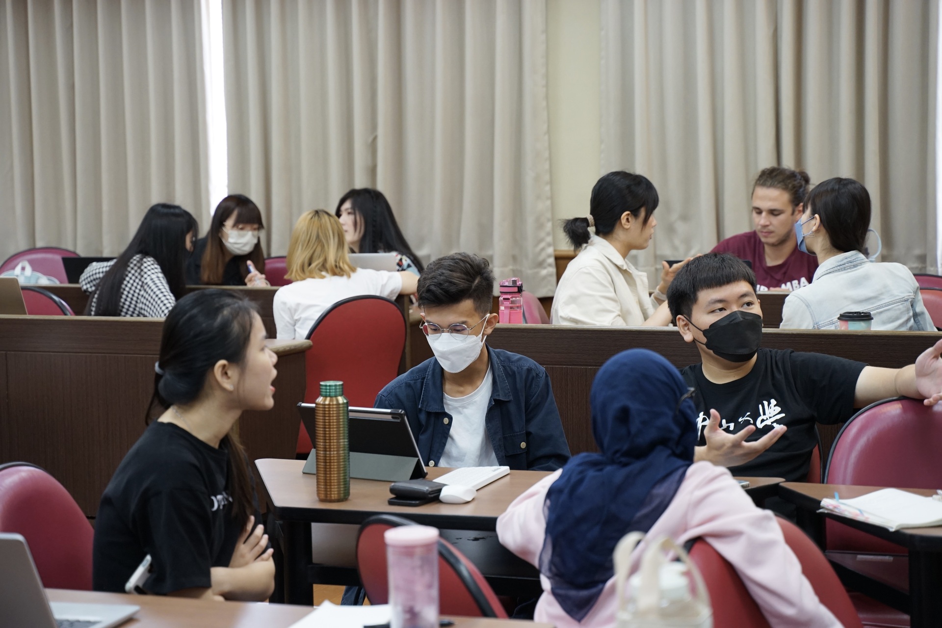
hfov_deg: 28.5
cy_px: 314
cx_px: 471
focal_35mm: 71
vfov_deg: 19.2
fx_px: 1858
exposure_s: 1/160
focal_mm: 71
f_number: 4
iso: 1000
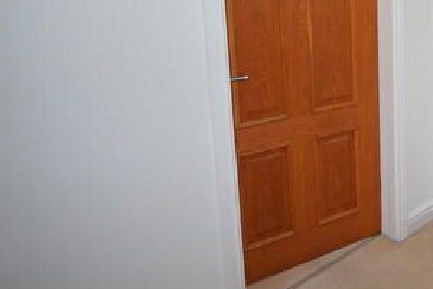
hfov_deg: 40.9
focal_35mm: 35
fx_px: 421
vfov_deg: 35.0
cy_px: 12
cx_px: 499
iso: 800
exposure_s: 1/100
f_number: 5
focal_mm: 10
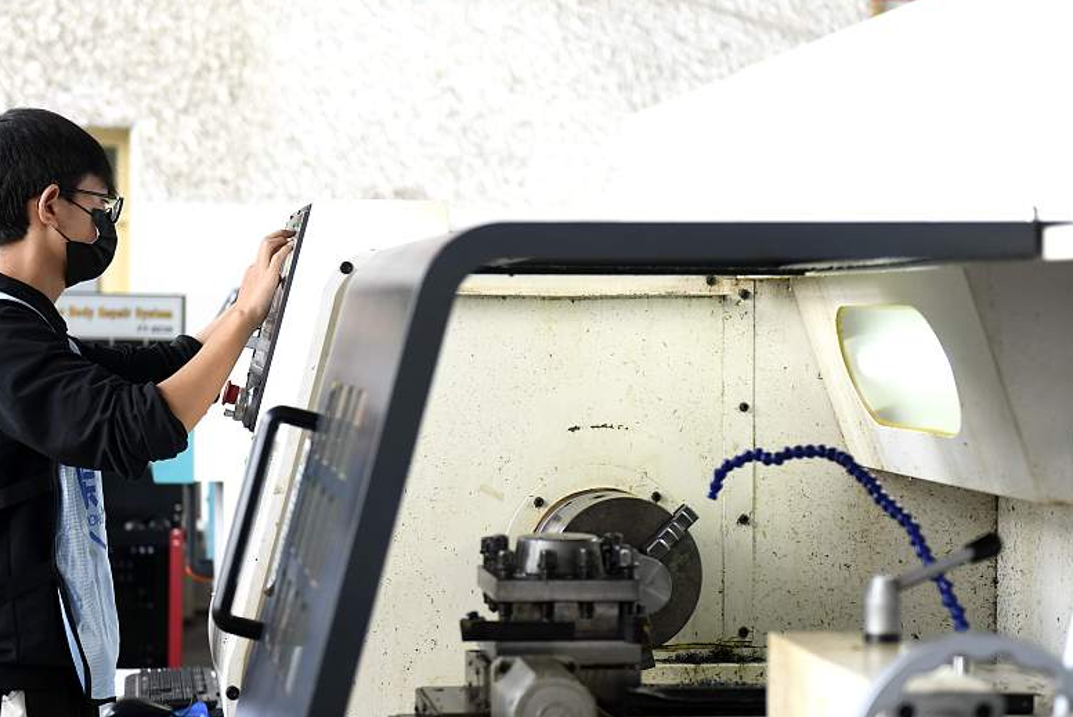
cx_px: 447
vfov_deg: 16.1
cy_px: 410
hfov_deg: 23.9
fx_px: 2534
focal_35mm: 85
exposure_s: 1/320
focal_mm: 55
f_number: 2.8
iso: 800
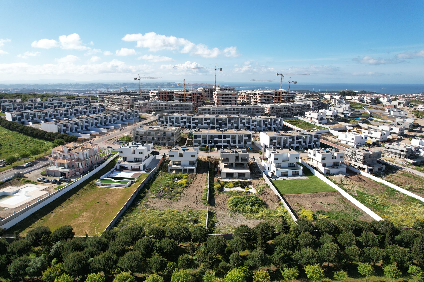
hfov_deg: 78.6
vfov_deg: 57.2
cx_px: 212
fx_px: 259
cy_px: 141
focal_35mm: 22
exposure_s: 1/1600
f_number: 2.8
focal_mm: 8.38
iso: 100
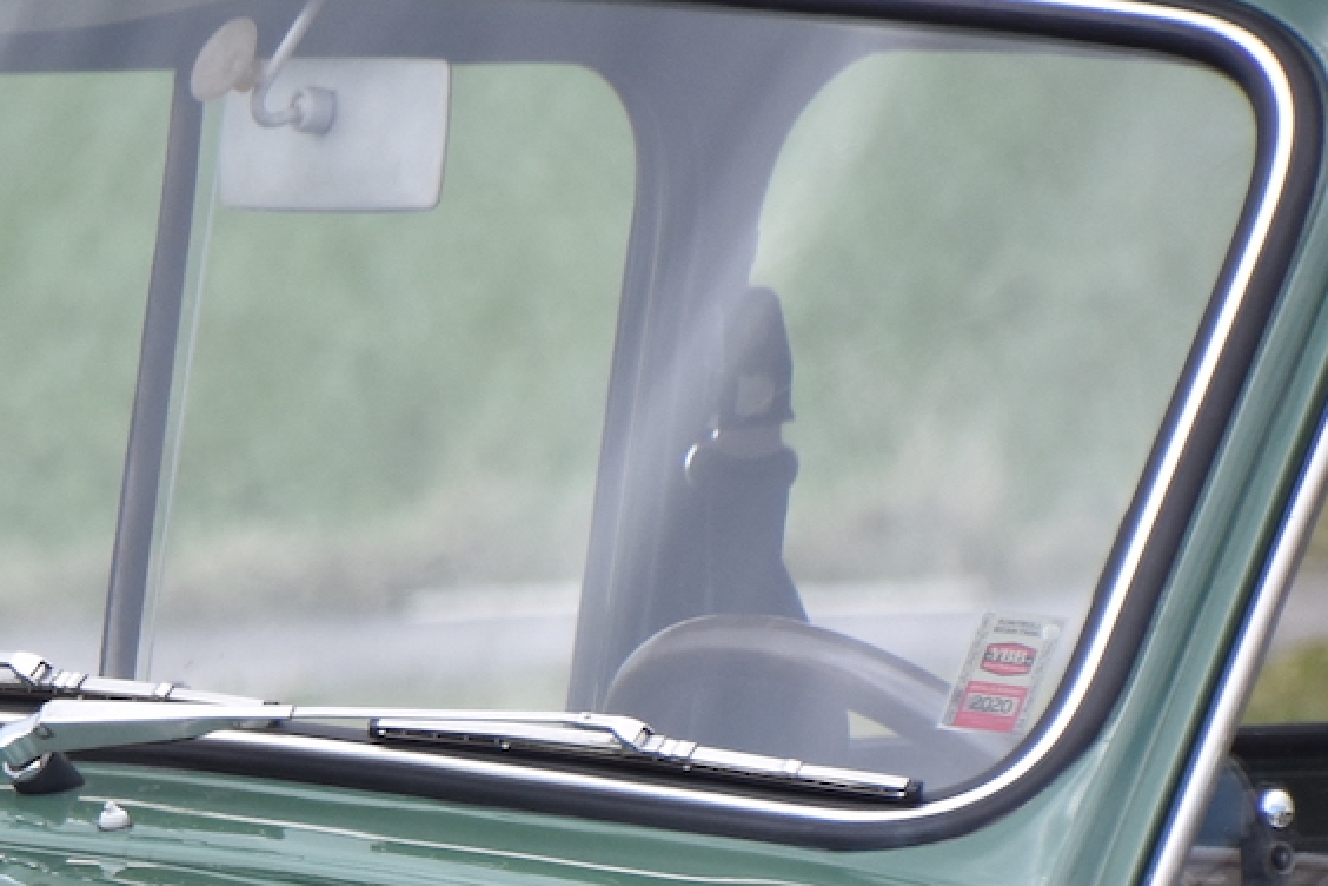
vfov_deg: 1.7
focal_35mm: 824
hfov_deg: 2.5
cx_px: -777
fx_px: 30386
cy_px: 1448
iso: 640
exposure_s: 1/1000
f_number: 8
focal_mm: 155
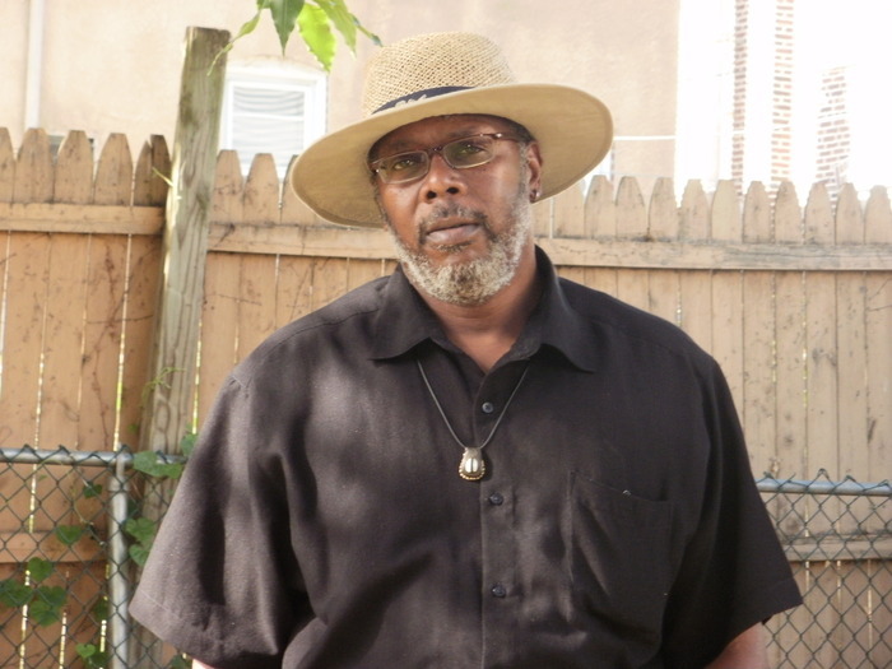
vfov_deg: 12.2
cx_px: 446
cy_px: 334
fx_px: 3118
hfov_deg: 16.3
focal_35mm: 121
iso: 160
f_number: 5.3
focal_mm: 21.2
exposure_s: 1/80
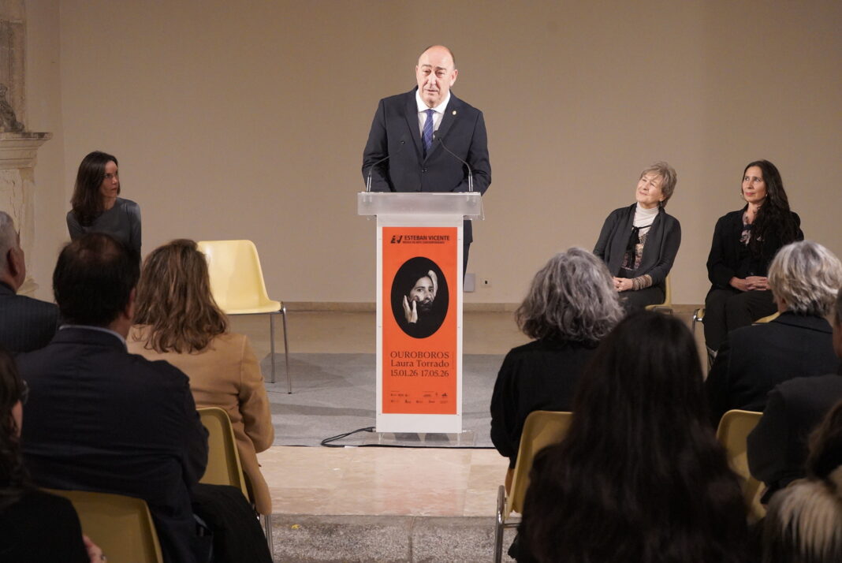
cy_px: 282
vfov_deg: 19.5
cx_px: 421
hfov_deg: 28.8
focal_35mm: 70
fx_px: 1639
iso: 10000
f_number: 5.6
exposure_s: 1/160
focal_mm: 70
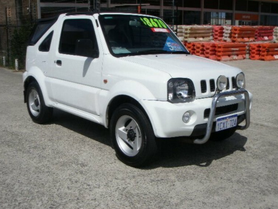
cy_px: 104
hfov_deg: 46.8
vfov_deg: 36.0
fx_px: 321
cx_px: 136
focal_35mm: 40
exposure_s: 1/400
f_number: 6.6
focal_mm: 6.7
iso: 50
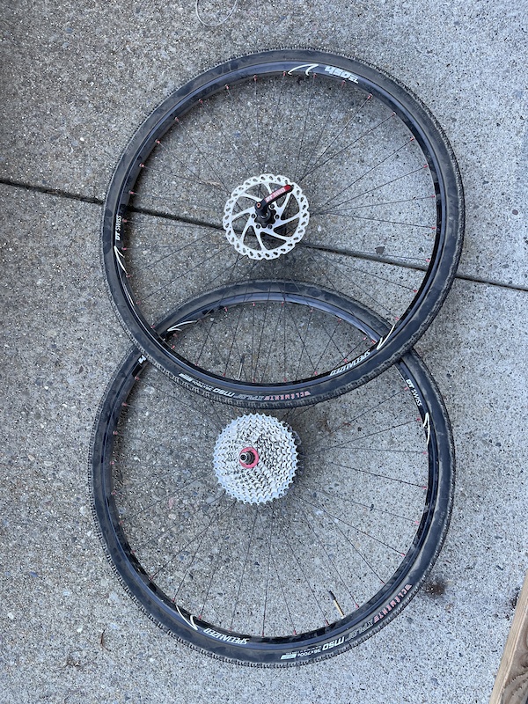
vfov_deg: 67.3
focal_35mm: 26
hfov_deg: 53.1
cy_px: 352
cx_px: 264
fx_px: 529
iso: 50
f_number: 1.6
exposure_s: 1/121
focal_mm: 5.1
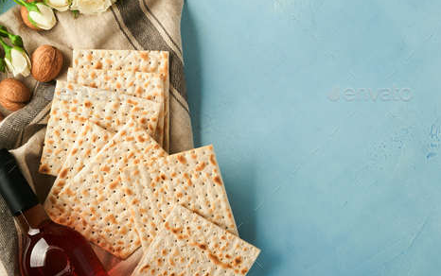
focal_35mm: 116
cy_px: 138
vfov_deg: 11.3
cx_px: 225
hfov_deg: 18.0
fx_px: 1395
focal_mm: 60
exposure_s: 1/160
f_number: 10
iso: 160
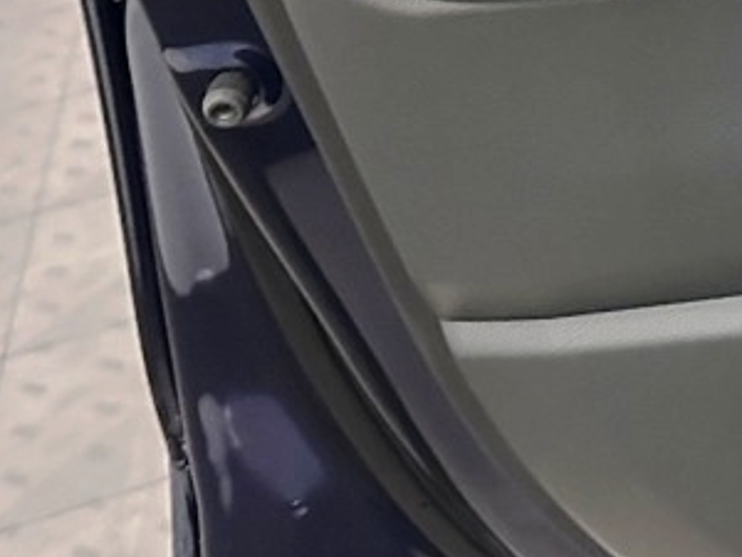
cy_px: -153
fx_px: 1758
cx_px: 1224
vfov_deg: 17.0
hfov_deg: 19.5
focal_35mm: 82
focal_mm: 6.86
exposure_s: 1/60
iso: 800
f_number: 1.78
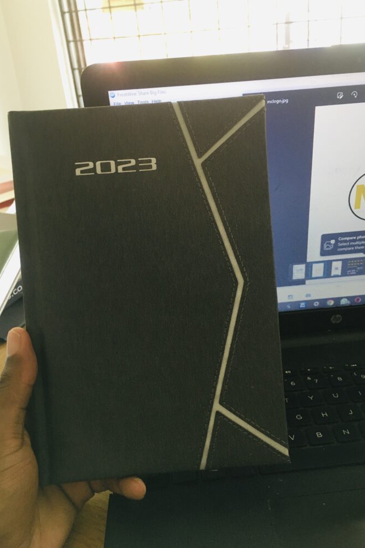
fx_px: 471
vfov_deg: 60.3
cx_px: 204
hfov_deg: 42.3
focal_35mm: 31
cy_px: 273
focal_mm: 4.15
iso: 125
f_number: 2.2
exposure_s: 1/33
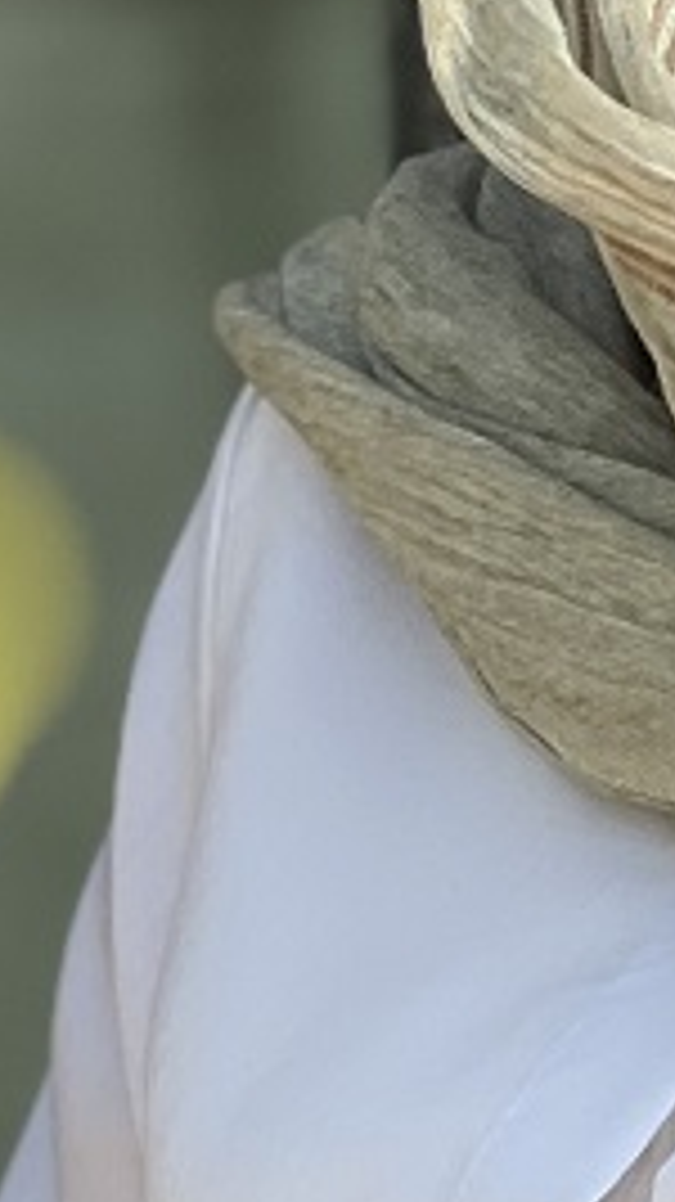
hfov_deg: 2.7
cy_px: 810
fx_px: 14141
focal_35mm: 444
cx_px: 1343
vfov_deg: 4.9
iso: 32
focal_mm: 9
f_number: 2.8
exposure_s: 1/121
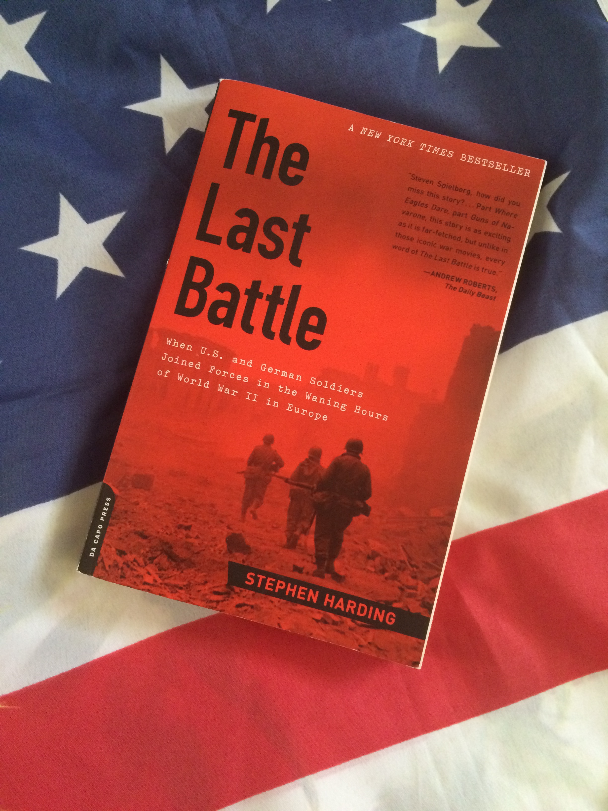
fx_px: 679
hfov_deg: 48.2
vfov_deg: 61.7
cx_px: 304
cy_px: 406
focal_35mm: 29
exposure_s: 1/17
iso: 320
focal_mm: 4.15
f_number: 2.2
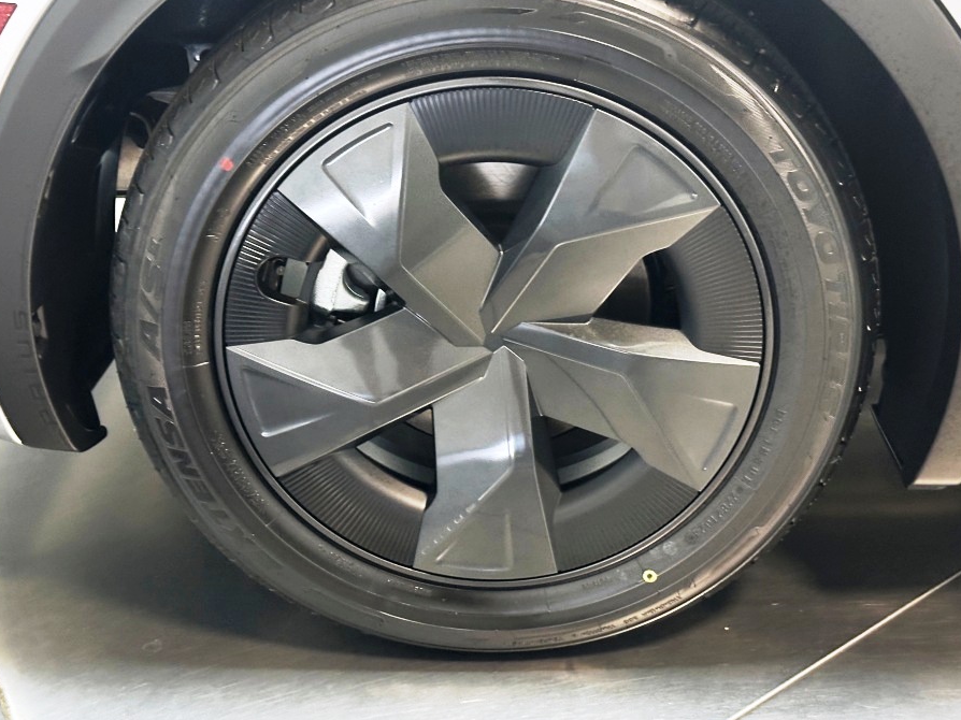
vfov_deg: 26.5
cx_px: 484
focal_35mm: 55
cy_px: 318
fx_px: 1526
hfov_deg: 34.9
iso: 640
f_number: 1.78
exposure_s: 1/24
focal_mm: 6.86
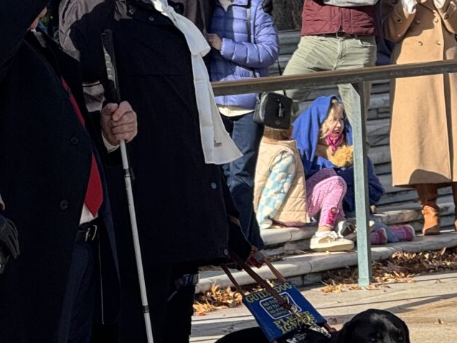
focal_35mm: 386
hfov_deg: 5.1
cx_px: 111
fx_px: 5097
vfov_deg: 3.9
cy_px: 79
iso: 50
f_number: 2.8
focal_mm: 15.66
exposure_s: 1/649
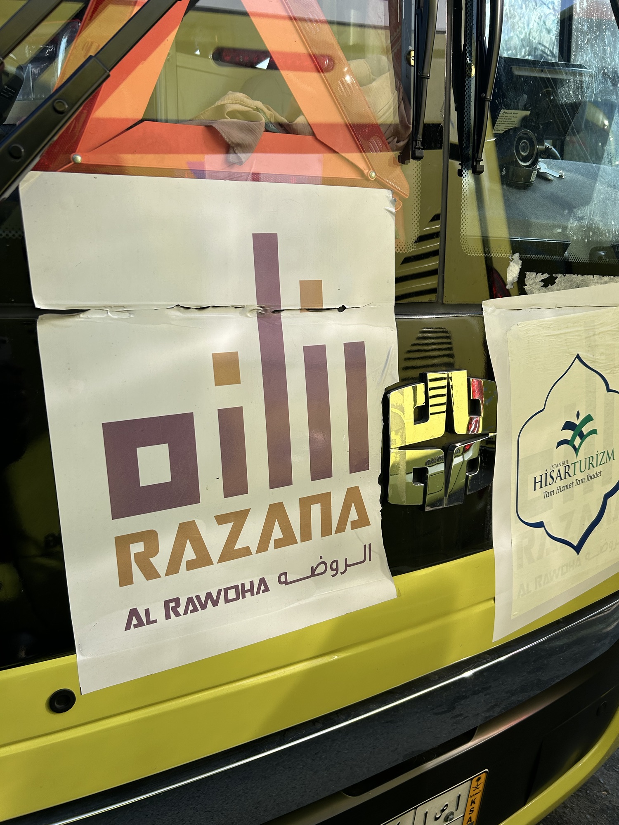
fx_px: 620
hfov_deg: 53.1
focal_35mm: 26
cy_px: 412
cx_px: 310
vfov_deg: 67.3
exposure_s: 1/1449
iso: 50
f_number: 1.5
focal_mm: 5.7
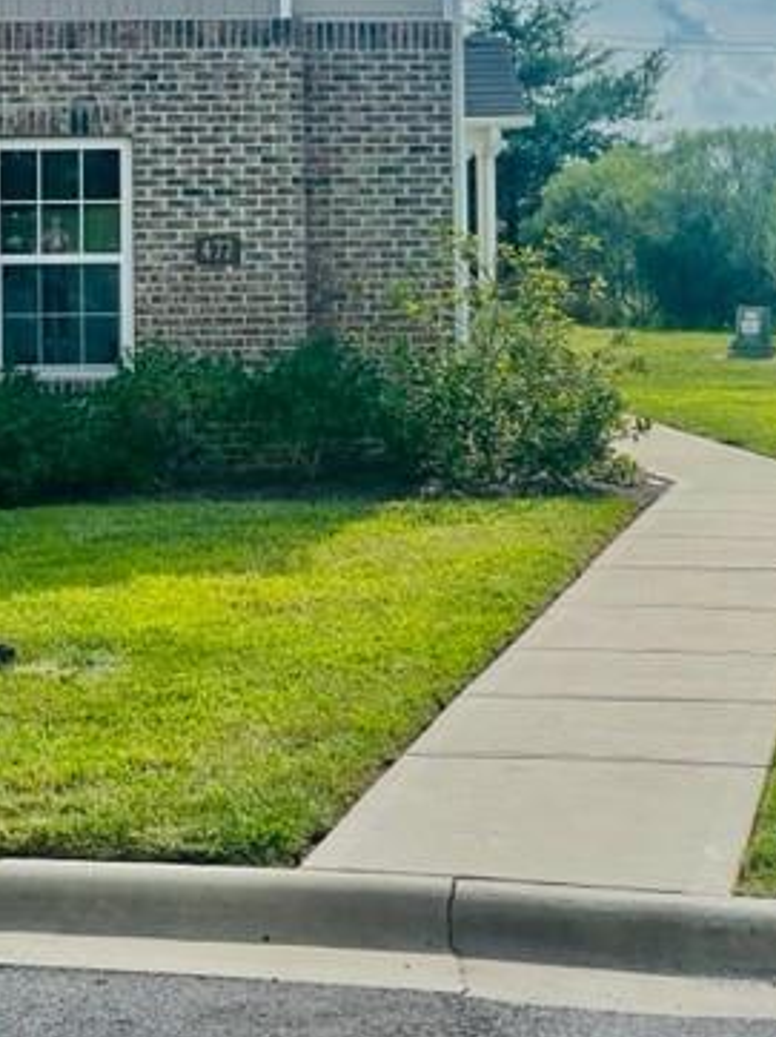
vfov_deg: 21.0
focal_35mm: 92
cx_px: 132
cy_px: 143
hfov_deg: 15.9
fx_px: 2753
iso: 25
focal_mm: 6
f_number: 2
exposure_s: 1/2179
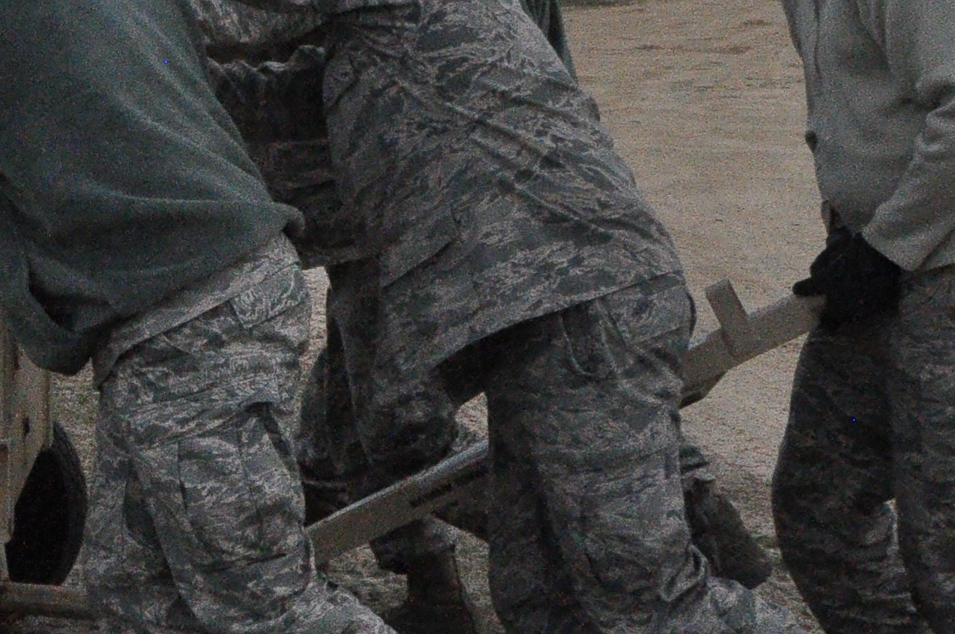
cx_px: -373
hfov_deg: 18.5
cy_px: 247
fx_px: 2676
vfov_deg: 13.5
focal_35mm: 101
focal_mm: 20
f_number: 16
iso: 3200
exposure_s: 1/1000
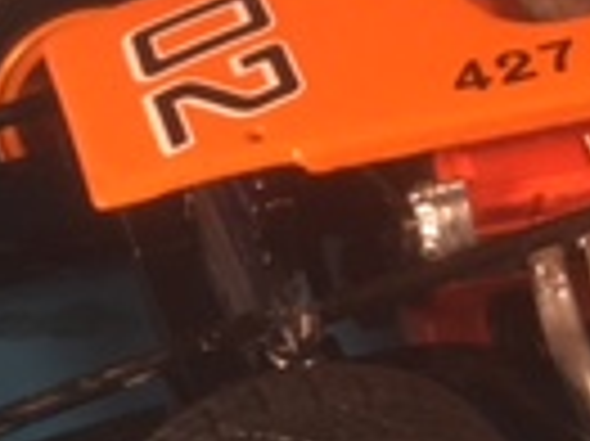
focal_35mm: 142
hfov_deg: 13.2
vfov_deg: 10.3
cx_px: 851
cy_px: 450
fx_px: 2418
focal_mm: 4.15
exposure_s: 1/30
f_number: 2.2
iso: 100
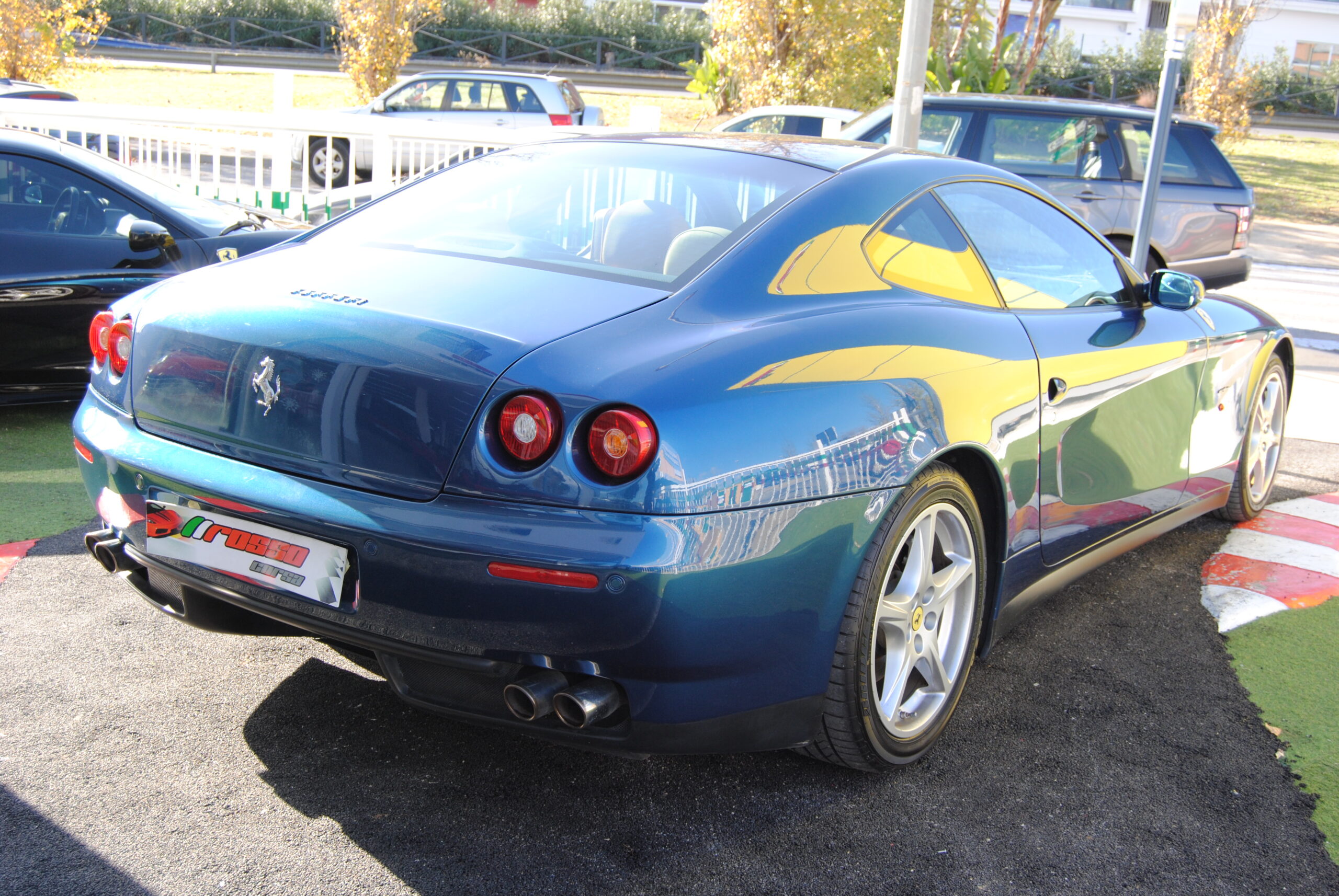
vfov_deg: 34.3
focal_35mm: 39
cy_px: 448
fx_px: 1452
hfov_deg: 49.5
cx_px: 670
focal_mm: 26
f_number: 5.6
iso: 200
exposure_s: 1/125
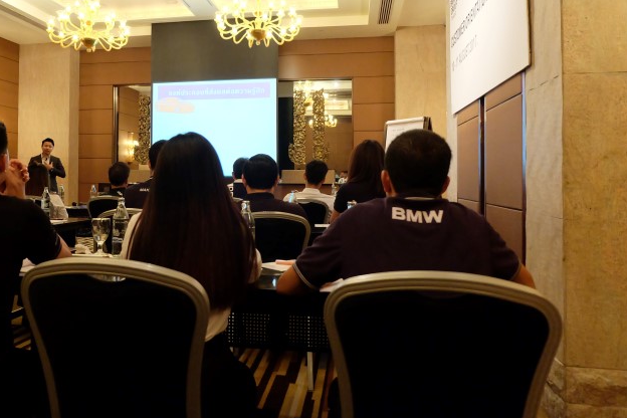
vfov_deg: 43.4
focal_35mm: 30
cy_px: 164
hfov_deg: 61.4
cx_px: 253
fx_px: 522
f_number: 3.5
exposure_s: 1/140
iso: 5000
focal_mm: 16
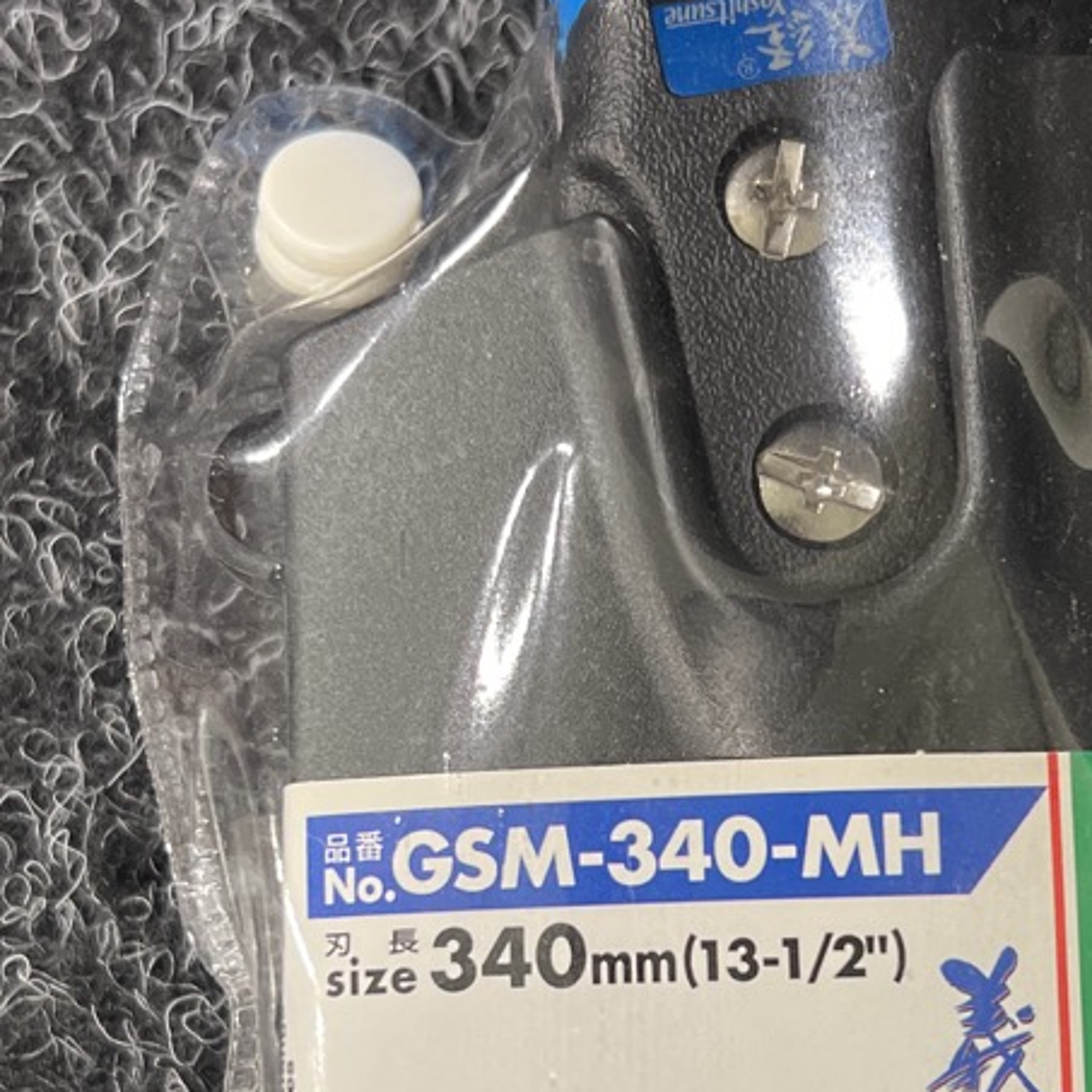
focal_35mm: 65
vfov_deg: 26.3
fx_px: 2320
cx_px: 617
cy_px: 764
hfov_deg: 26.5
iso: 200
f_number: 1.5
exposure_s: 1/60
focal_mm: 5.7
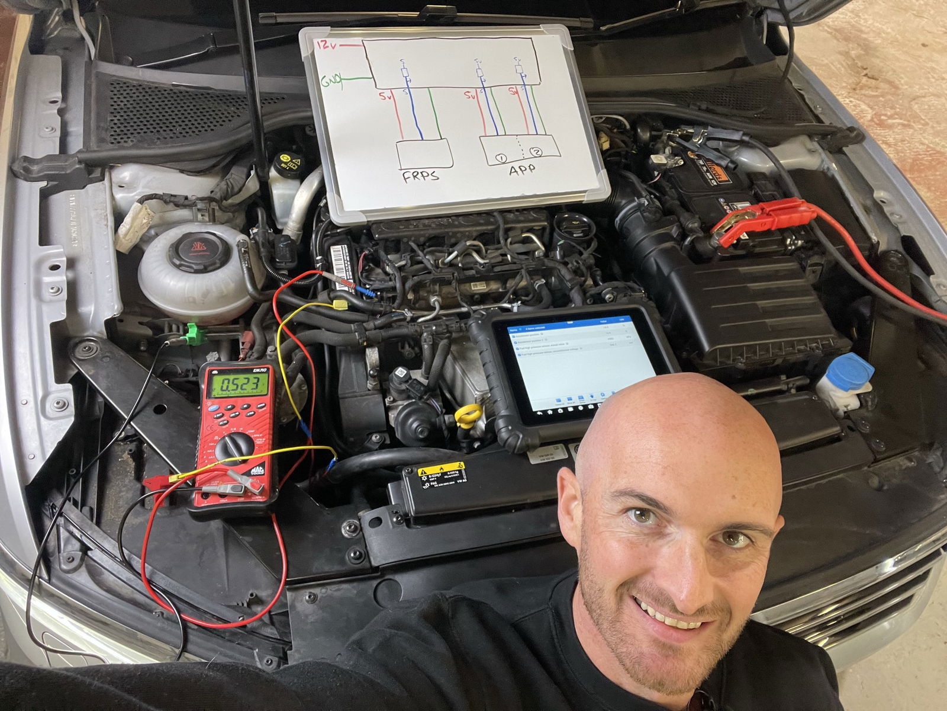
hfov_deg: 73.9
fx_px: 629
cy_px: 356
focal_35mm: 23
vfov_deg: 58.9
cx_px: 474
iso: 200
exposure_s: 1/50
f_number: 2.2
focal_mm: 2.71
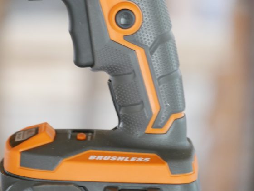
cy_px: 96
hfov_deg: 7.1
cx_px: 127
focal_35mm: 280
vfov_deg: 5.3
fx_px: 2055
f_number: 5.6
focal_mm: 140
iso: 3200
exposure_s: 1/13
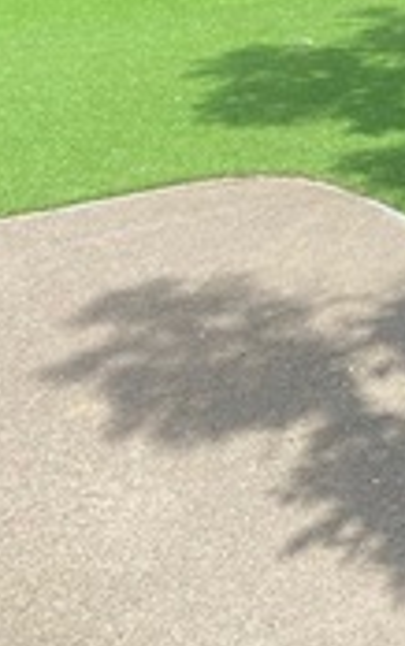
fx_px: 1534
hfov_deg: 13.8
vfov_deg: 23.2
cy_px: 71
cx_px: 674
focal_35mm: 87
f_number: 1.8
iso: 32
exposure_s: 1/1082
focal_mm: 4.25
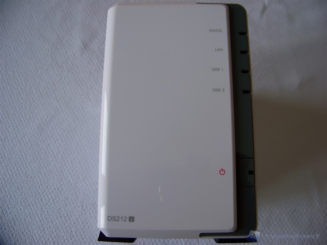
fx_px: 340
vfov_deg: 39.7
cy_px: 122
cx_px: 164
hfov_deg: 51.4
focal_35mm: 36
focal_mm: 5.85
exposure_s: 1/40
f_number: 2.8
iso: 64
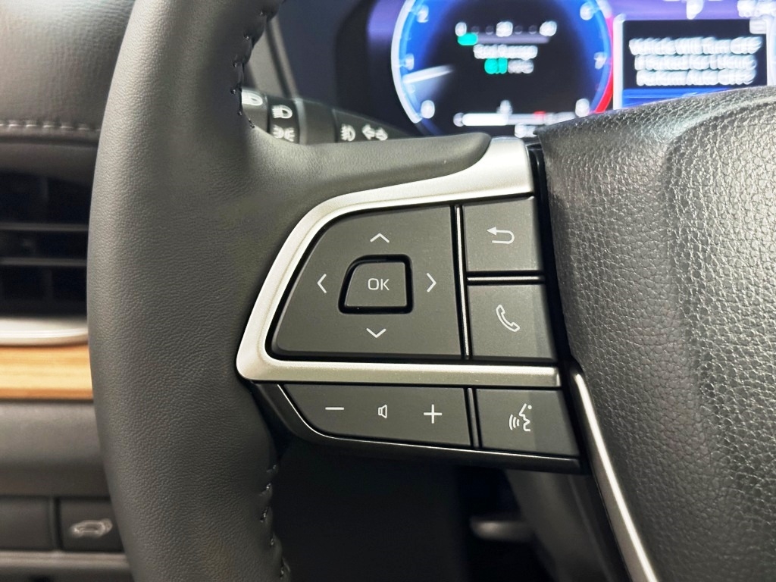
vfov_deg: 30.3
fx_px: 1076
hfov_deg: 39.7
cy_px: 291
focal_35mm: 48
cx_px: 388
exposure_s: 1/30
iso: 640
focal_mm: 6.86
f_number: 1.78
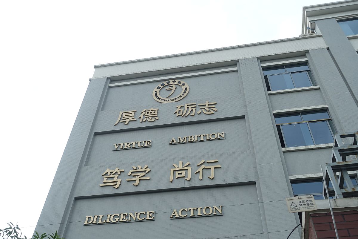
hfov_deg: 53.1
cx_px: 179
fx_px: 358
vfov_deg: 36.9
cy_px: 120
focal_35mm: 36
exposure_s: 1/250
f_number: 4.5
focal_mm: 13.34
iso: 200
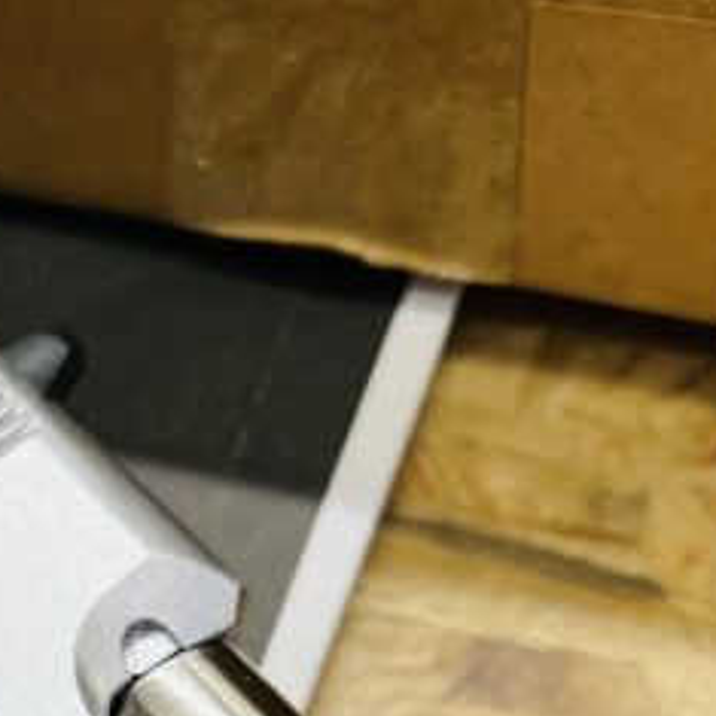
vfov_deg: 16.0
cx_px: -94
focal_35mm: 100
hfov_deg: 16.8
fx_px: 2340
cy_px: 1066
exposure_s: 1/100
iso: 50
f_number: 1.5
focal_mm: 5.7
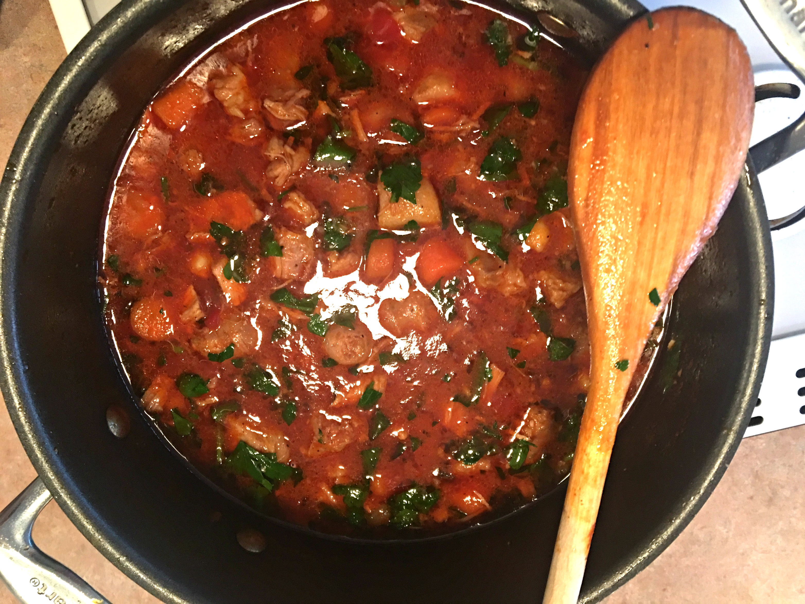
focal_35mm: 29
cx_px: 402
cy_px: 302
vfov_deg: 48.2
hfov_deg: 61.7
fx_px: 674
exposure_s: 1/4
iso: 50
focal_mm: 4.15
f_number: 2.2
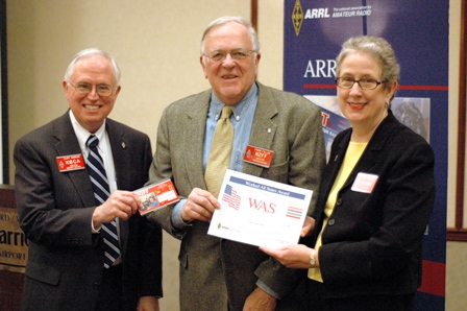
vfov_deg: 18.2
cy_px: 156
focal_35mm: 75
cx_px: 234
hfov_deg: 27.0
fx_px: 972
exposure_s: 1/320
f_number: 1.8
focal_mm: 50
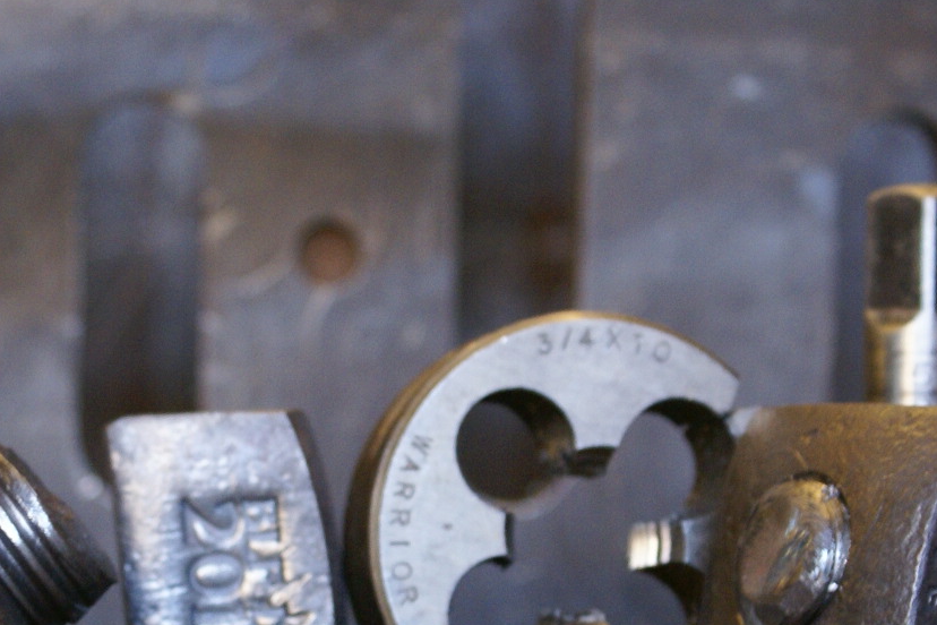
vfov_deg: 7.9
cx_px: 289
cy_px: 575
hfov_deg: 11.8
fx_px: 4528
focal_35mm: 174
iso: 400
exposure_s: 1/8
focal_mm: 50
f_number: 5.6
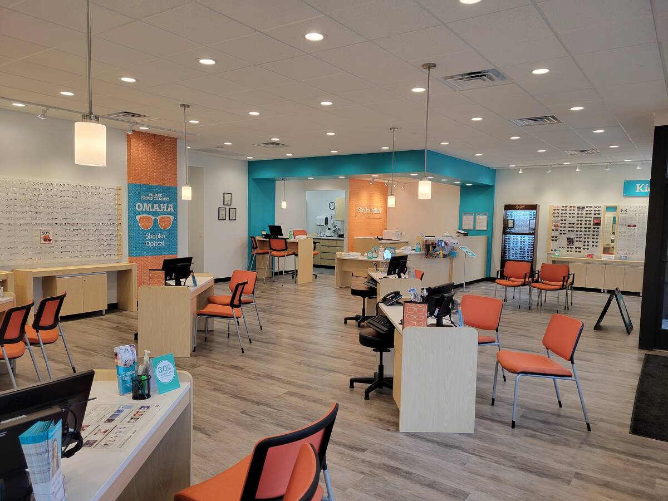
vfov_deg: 53.1
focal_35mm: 26
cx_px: 334
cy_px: 250
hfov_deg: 67.3
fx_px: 502
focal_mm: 5.4
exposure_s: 1/120
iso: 80
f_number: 1.8
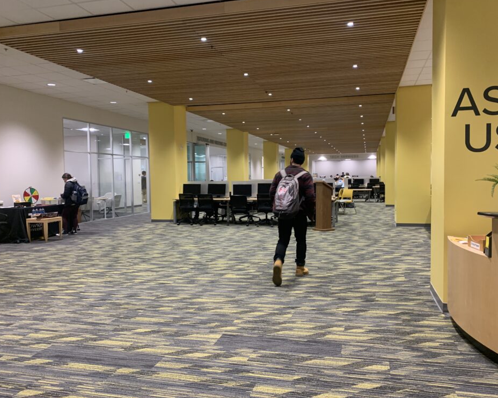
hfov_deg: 62.2
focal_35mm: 28
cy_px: 200
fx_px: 413
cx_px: 267
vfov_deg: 51.5
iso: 200
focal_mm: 4.25
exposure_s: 1/50
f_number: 1.8
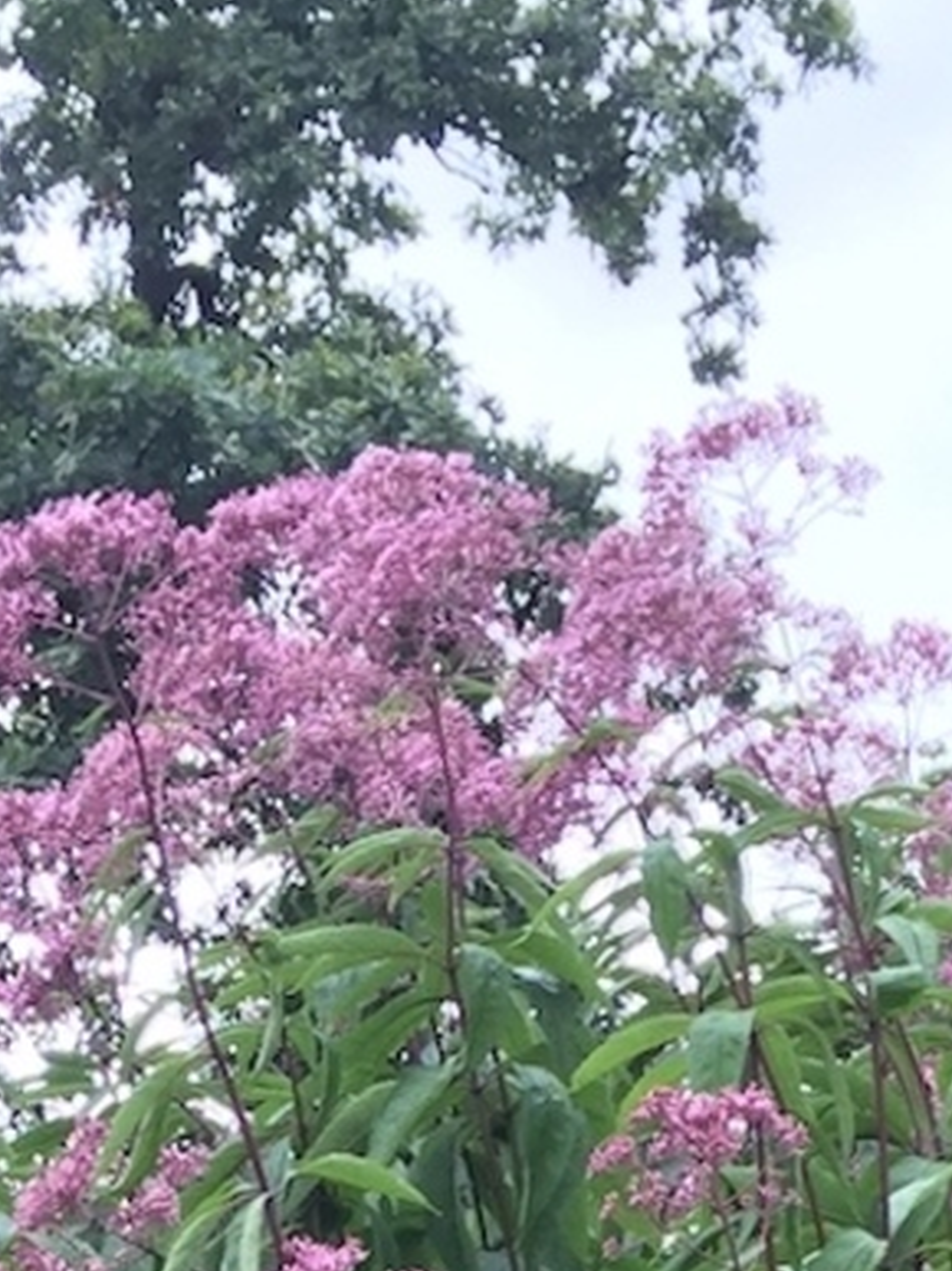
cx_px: 361
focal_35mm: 120
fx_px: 4403
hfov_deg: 12.3
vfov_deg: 14.0
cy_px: 2516
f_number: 2.2
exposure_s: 1/104
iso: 32
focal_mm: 4.15
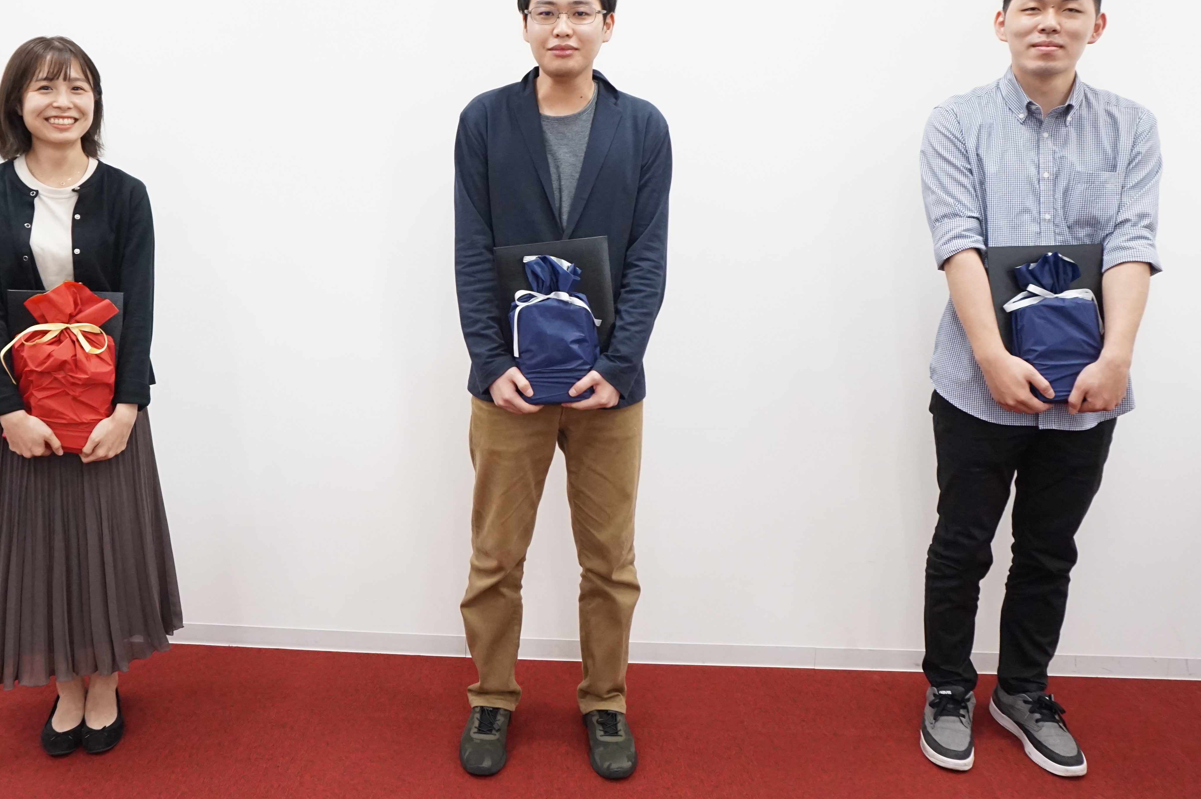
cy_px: 277
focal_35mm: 32
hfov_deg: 58.4
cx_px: 502
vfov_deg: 40.6
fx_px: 1067
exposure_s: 1/100
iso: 1600
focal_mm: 16
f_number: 5
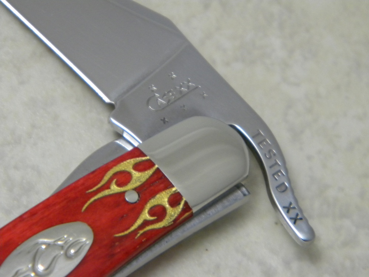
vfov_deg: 8.1
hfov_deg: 10.8
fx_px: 1951
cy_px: 138
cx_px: 184
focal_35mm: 183
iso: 400
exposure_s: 1/18.7
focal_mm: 33.1
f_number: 5.2
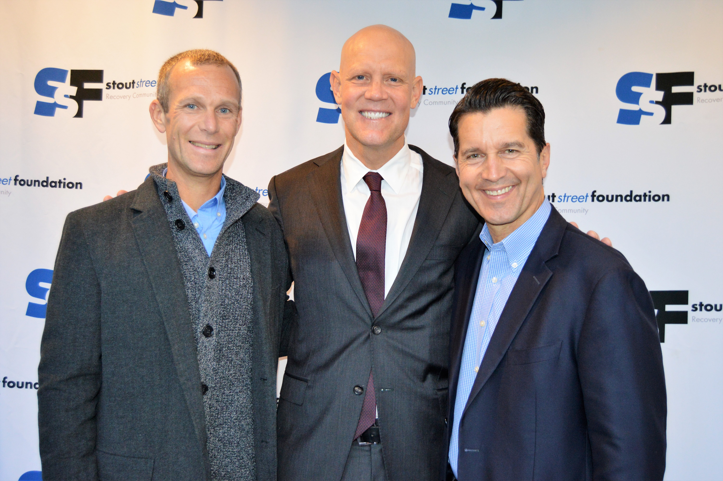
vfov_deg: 34.1
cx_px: 362
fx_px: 783
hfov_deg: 49.6
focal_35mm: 39
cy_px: 240
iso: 1400
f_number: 4
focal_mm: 26
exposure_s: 1/60
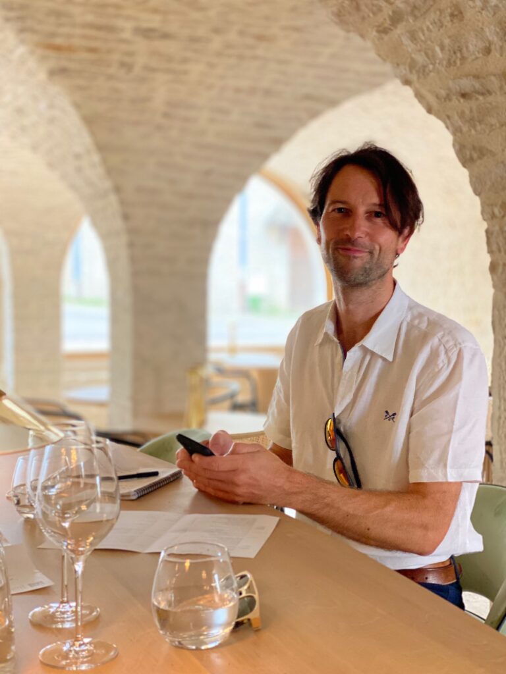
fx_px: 1013
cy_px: 337
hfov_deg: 28.0
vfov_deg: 36.8
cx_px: 253
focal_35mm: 52
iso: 80
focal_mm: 6
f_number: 2
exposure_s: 1/115
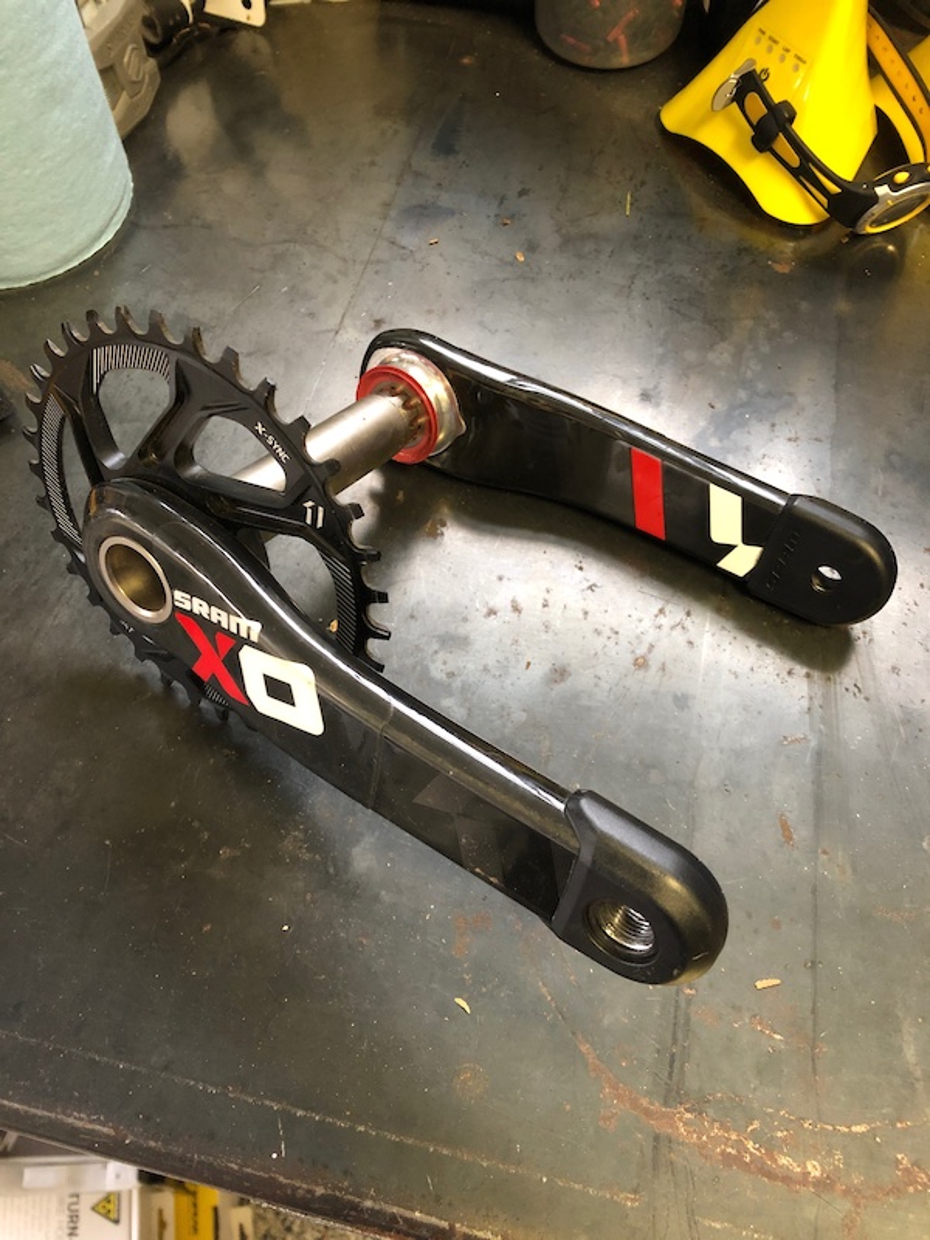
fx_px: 1003
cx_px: 465
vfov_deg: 63.4
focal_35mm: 28
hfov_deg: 49.7
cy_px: 620
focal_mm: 3.99
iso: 100
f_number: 1.8
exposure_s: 1/6
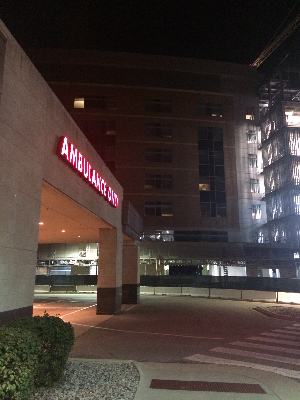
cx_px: 150
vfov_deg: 61.7
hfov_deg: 48.2
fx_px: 335
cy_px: 200
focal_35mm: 29
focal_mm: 4.15
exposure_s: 1/15
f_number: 2.2
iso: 500
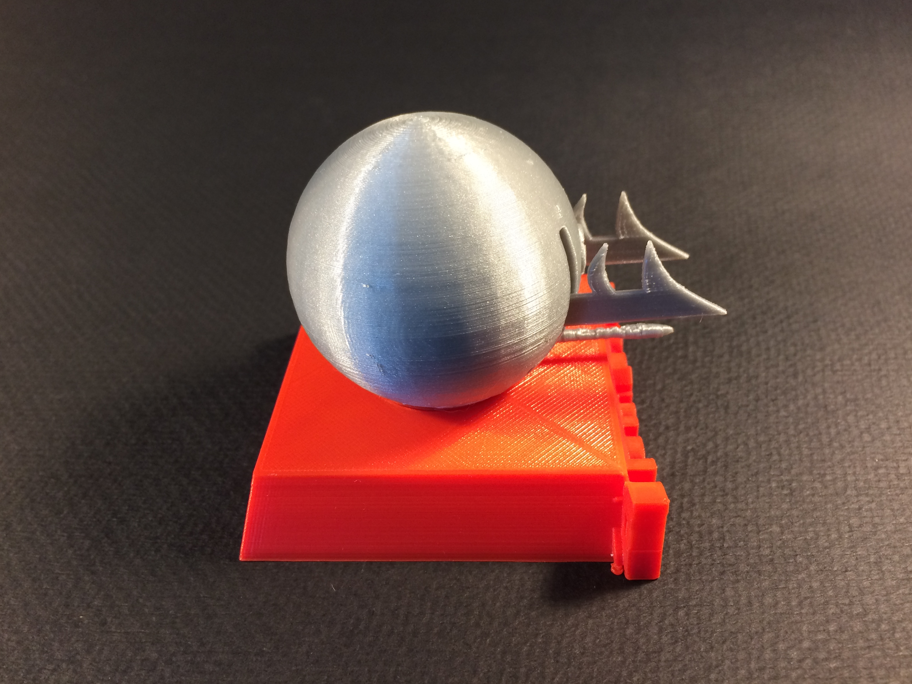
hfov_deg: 60.0
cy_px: 334
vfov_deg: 46.8
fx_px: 790
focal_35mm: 30
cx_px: 455
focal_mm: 4.15
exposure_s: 1/30
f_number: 2.2
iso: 80
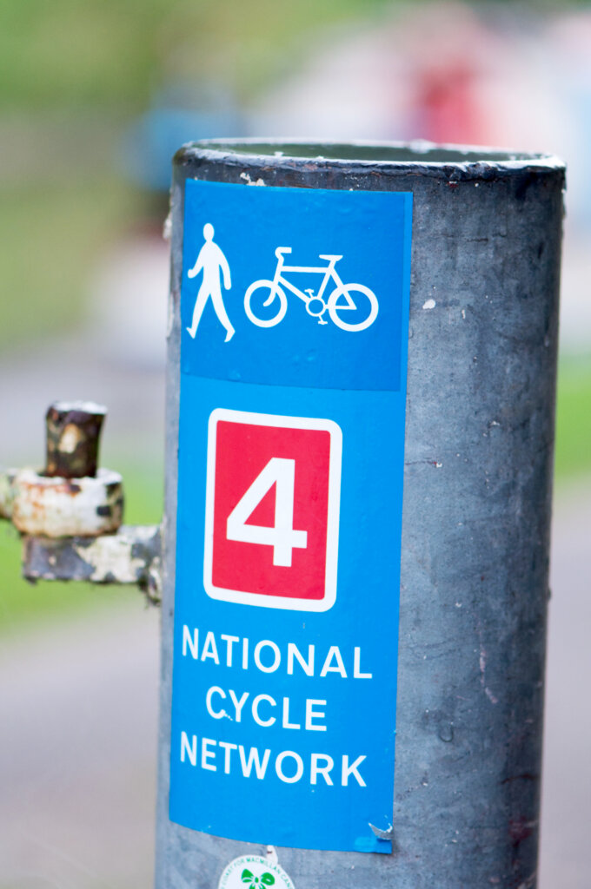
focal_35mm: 158
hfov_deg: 8.7
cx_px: 296
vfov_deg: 13.1
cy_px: 444
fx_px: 3889
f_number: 3.5
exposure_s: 1/25
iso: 640
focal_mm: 105
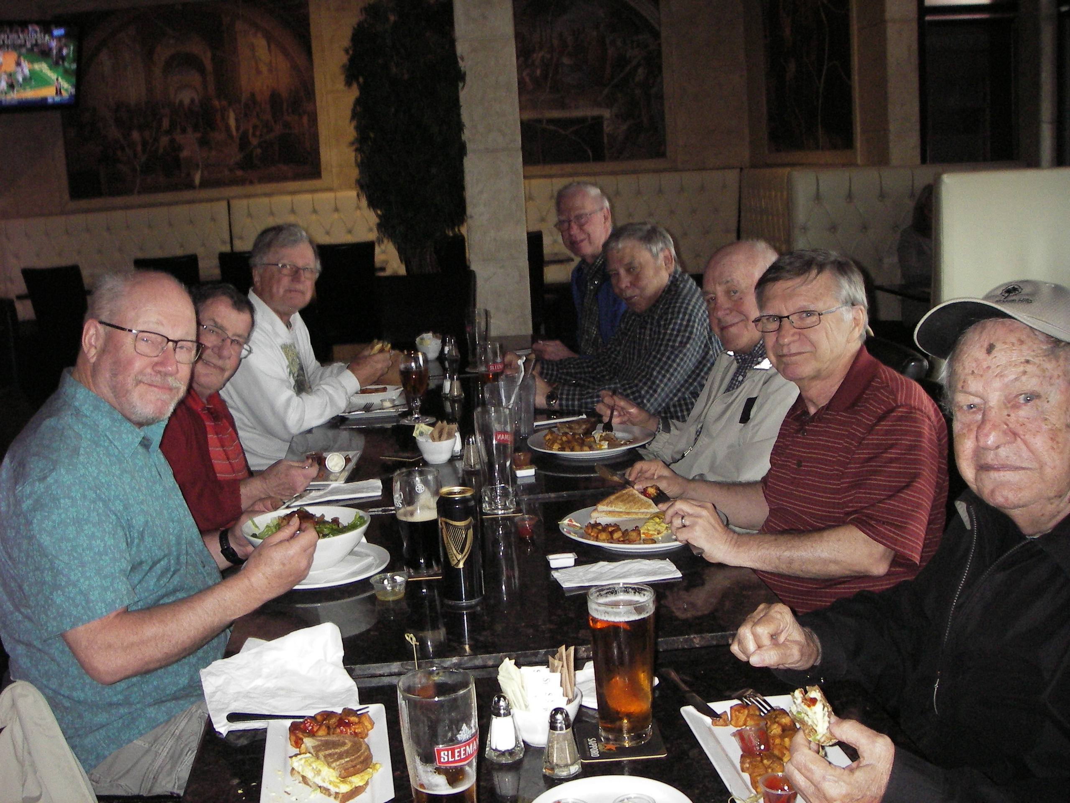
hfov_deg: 49.0
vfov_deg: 37.7
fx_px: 1175
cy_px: 402
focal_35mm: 38
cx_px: 535
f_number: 3.3
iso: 160
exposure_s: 1/30
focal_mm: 6.3
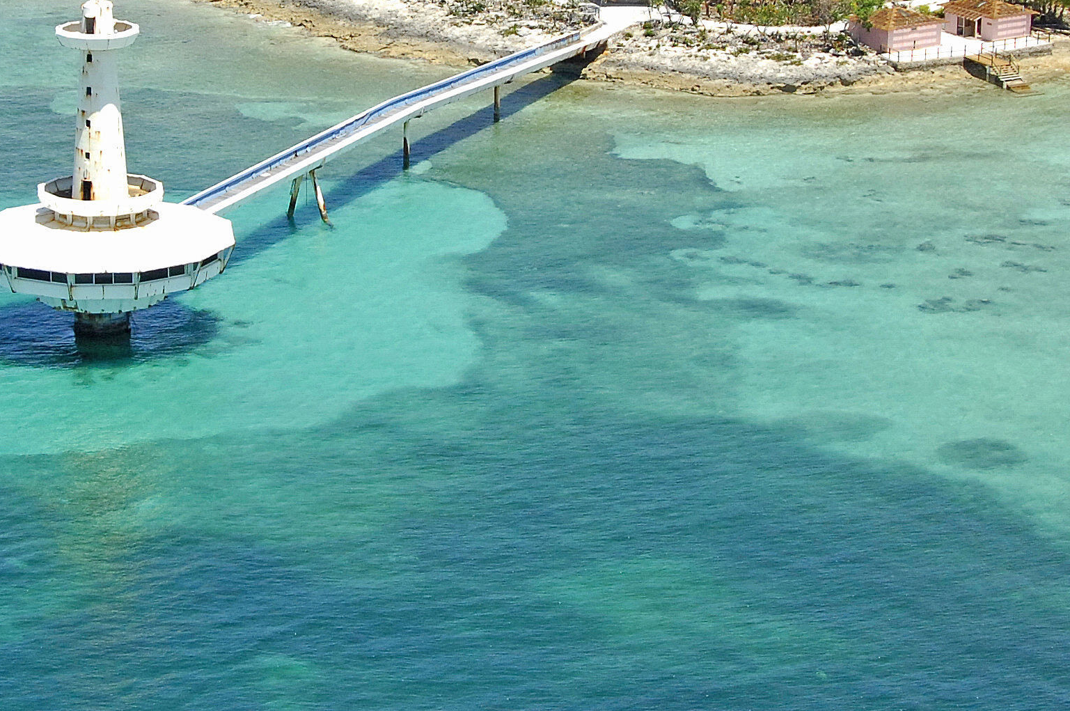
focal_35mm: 121
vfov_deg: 11.2
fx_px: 3604
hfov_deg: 16.8
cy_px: 110
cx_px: 329
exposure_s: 1/1000
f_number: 8
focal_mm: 29
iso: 400
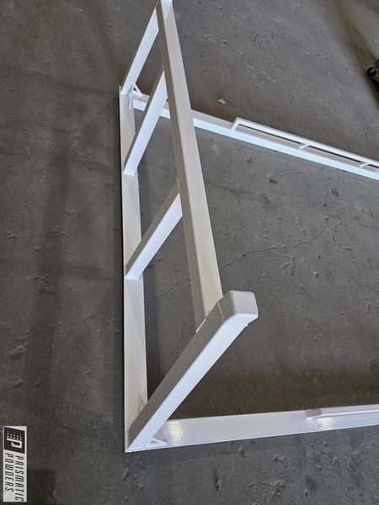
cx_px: 190
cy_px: 252
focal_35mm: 23
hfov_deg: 58.9
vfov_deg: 73.9
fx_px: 336
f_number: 1.7
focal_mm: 6.3
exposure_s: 1/120
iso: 200
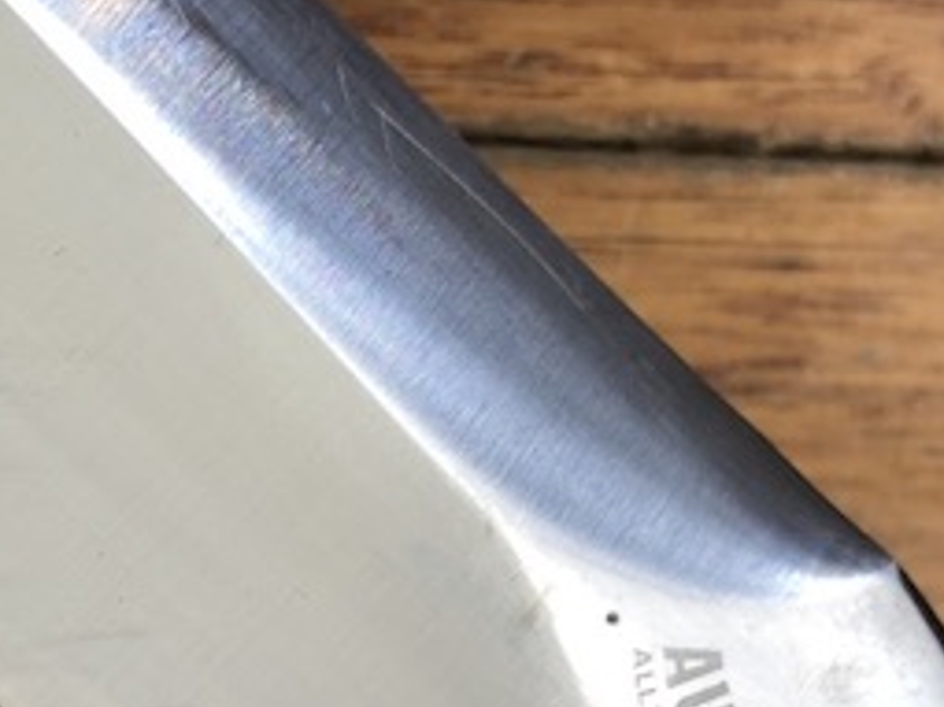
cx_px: 335
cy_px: 646
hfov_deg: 24.9
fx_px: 2126
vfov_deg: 18.5
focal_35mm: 78
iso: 40
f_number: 1.8
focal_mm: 3.99
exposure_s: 1/24
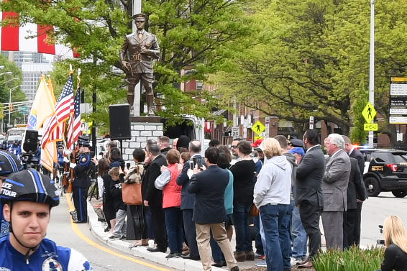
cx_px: 83
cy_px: 196
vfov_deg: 7.1
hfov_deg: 10.7
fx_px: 2170
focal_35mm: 192
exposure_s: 1/320
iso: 400
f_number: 9
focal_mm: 26
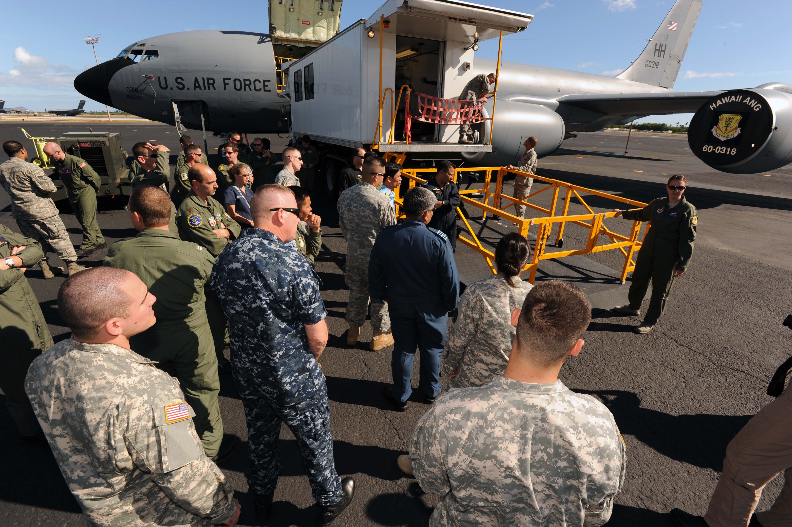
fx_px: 374
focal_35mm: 17
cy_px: 264
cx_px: 396
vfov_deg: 70.4
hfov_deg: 93.3
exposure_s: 1/250
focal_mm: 17
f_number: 13
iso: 200
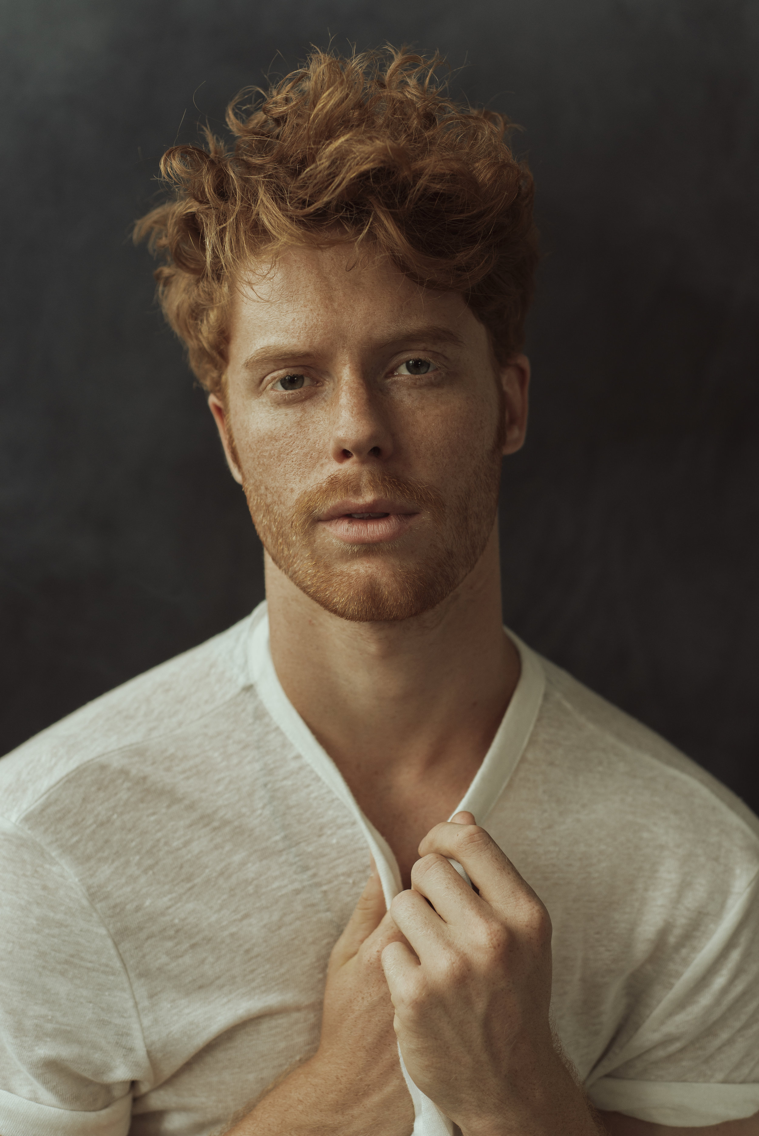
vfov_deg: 39.6
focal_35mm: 50
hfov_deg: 27.0
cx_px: 380
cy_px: 568
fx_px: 1580
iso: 400
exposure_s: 1/400
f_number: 3.5
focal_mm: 50
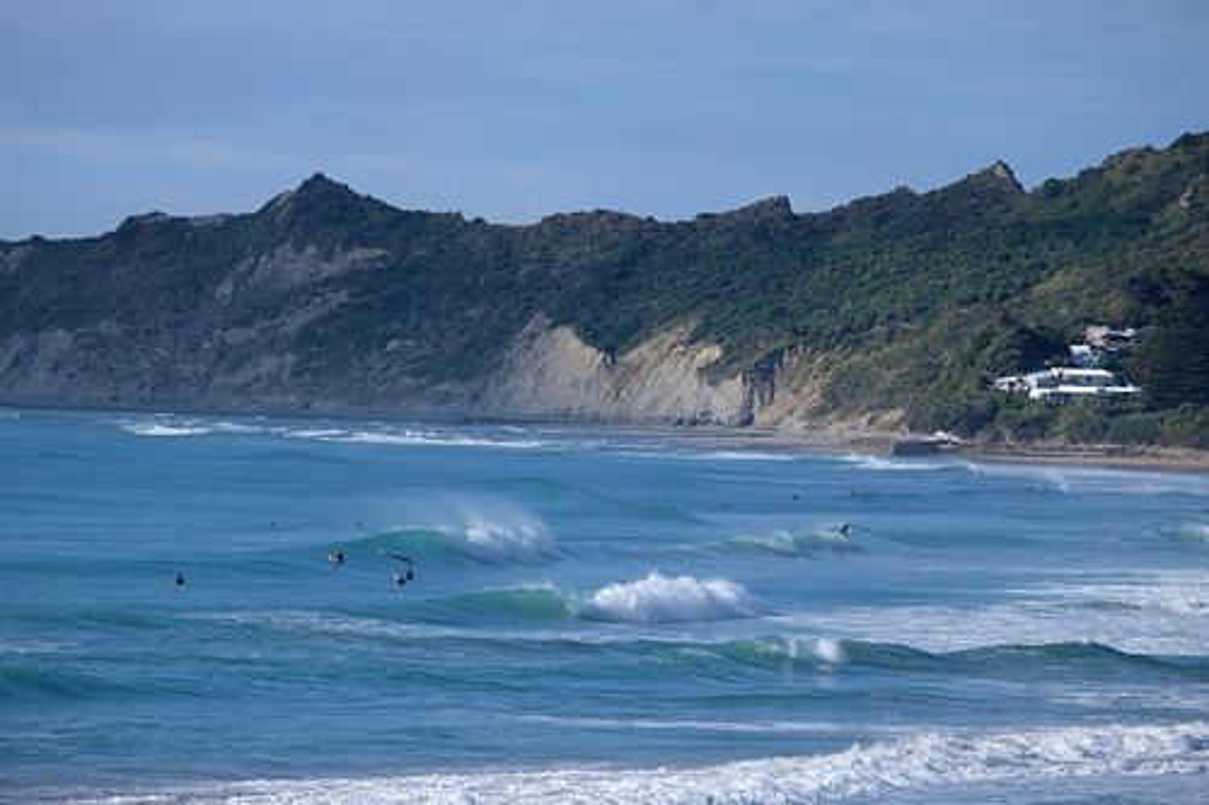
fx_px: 11582
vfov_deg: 4.0
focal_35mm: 345
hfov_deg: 6.0
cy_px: 402
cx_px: 604
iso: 400
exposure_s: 1/2200
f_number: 6.7
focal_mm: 230
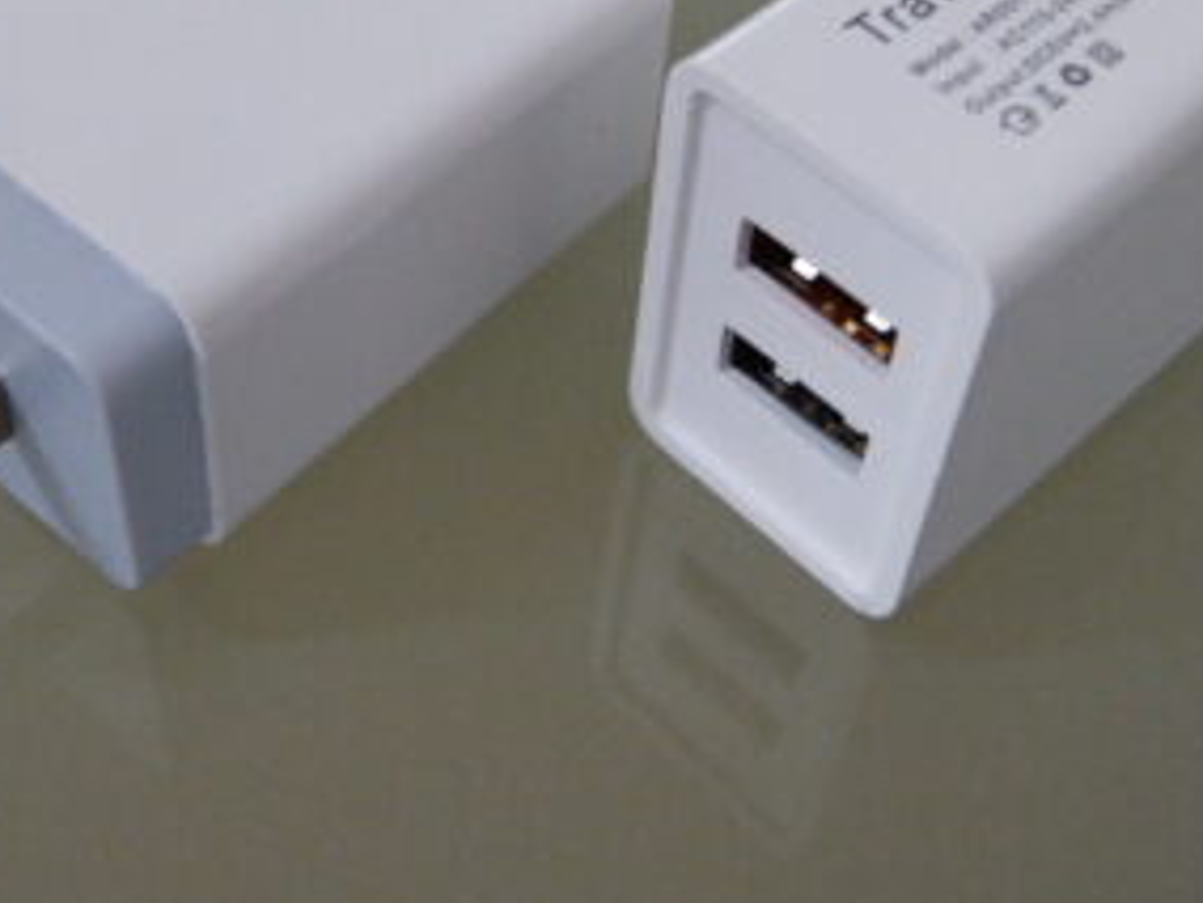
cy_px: 254
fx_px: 1981
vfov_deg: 25.4
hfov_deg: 33.8
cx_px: 555
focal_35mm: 57
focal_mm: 6.3
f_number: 3.1
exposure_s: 1/40
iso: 400
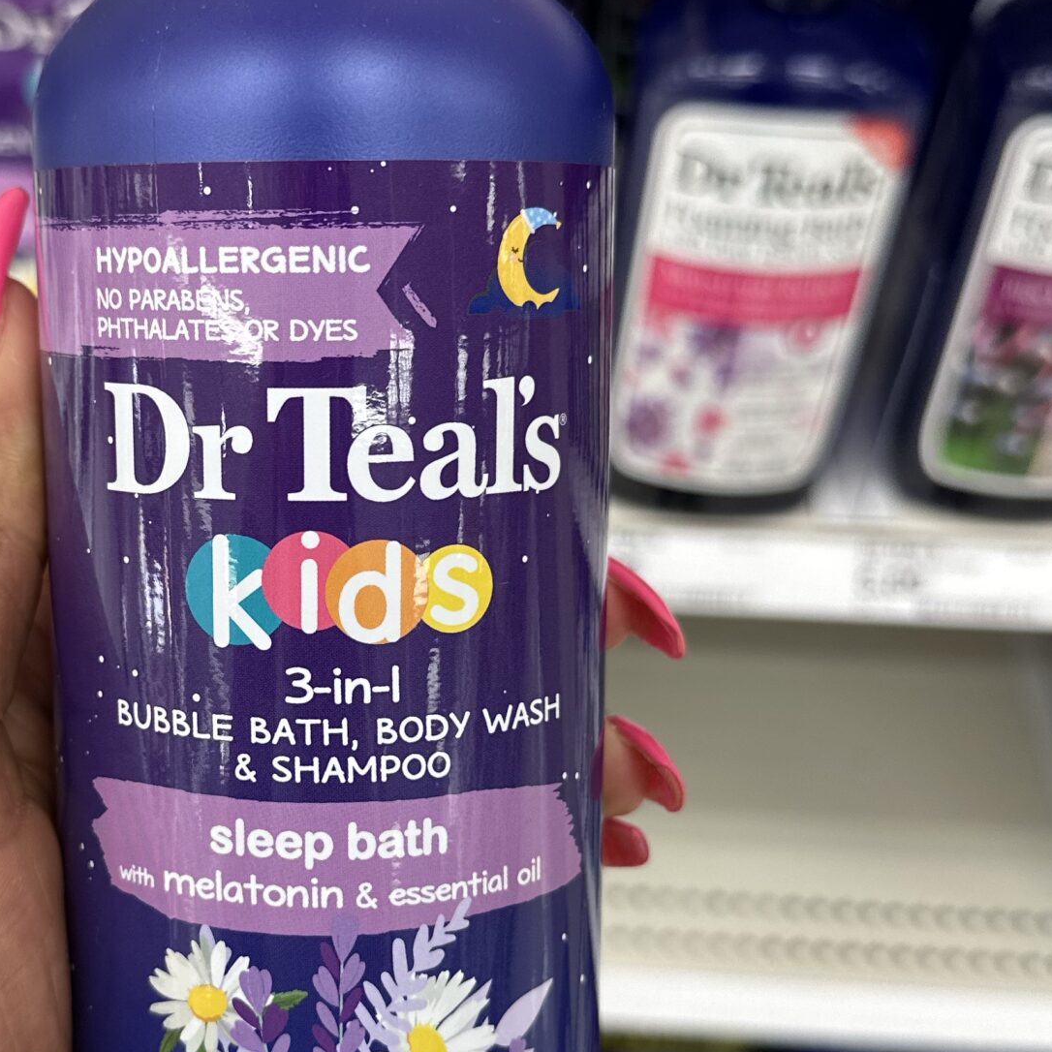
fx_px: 1719
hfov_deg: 33.5
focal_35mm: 50
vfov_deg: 34.0
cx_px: 305
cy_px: 595
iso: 160
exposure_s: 1/94
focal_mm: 6.86
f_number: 1.78
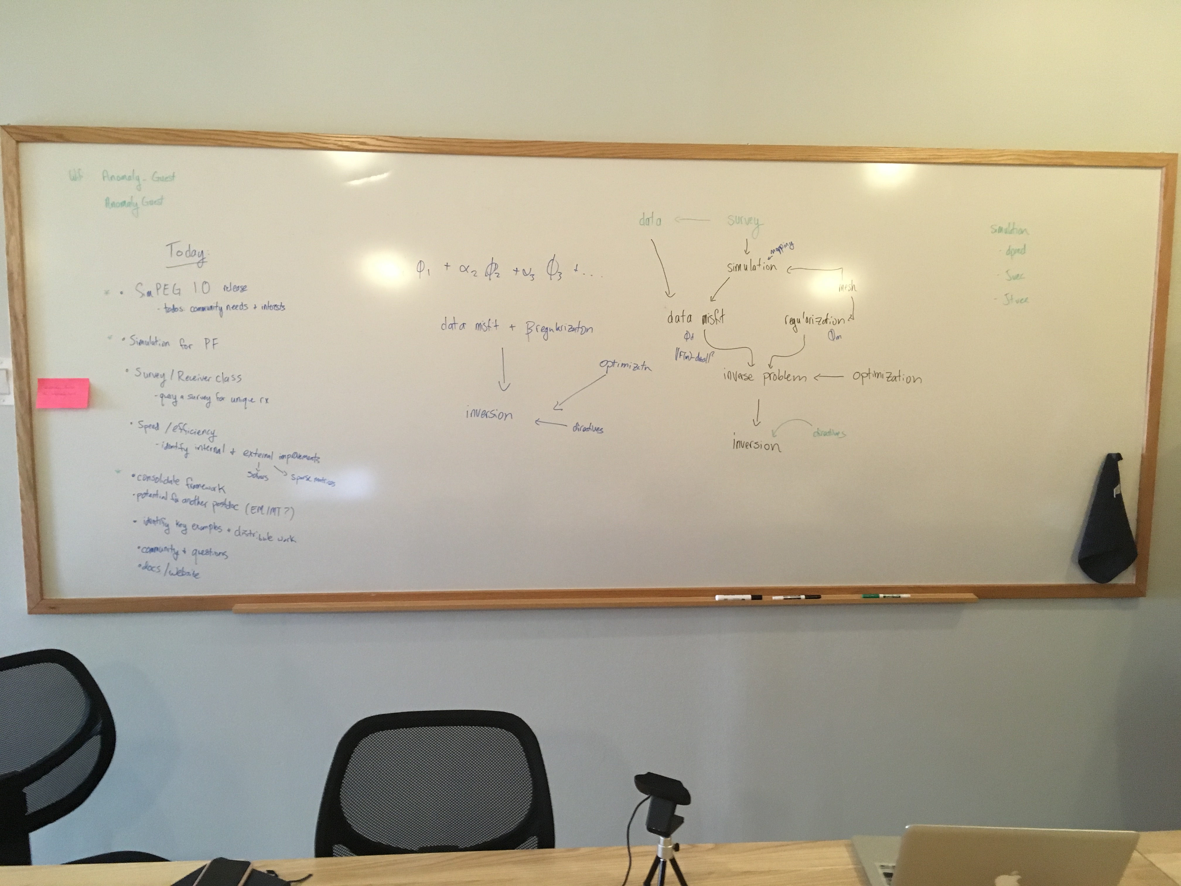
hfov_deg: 61.7
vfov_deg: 48.2
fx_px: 989
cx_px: 590
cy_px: 443
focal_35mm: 29
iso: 200
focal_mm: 4.15
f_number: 2.2
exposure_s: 1/24
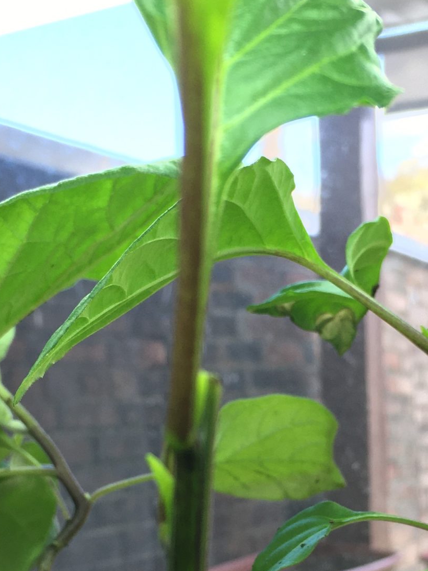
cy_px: 448
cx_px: 286
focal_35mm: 68
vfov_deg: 28.0
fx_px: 1121
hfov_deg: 21.5
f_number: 2.2
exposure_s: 1/120
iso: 32
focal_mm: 4.15
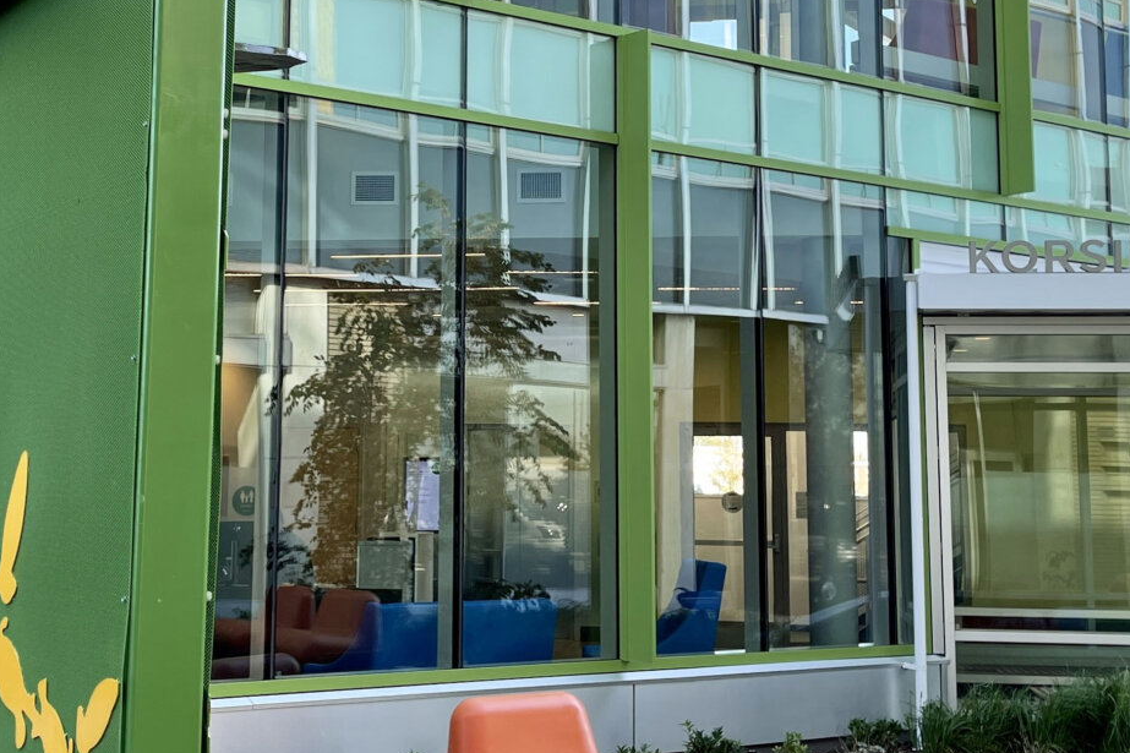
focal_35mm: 60
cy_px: 219
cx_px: 447
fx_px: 1883
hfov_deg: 33.3
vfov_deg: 22.5
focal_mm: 5.1
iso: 32
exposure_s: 1/195
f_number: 1.6
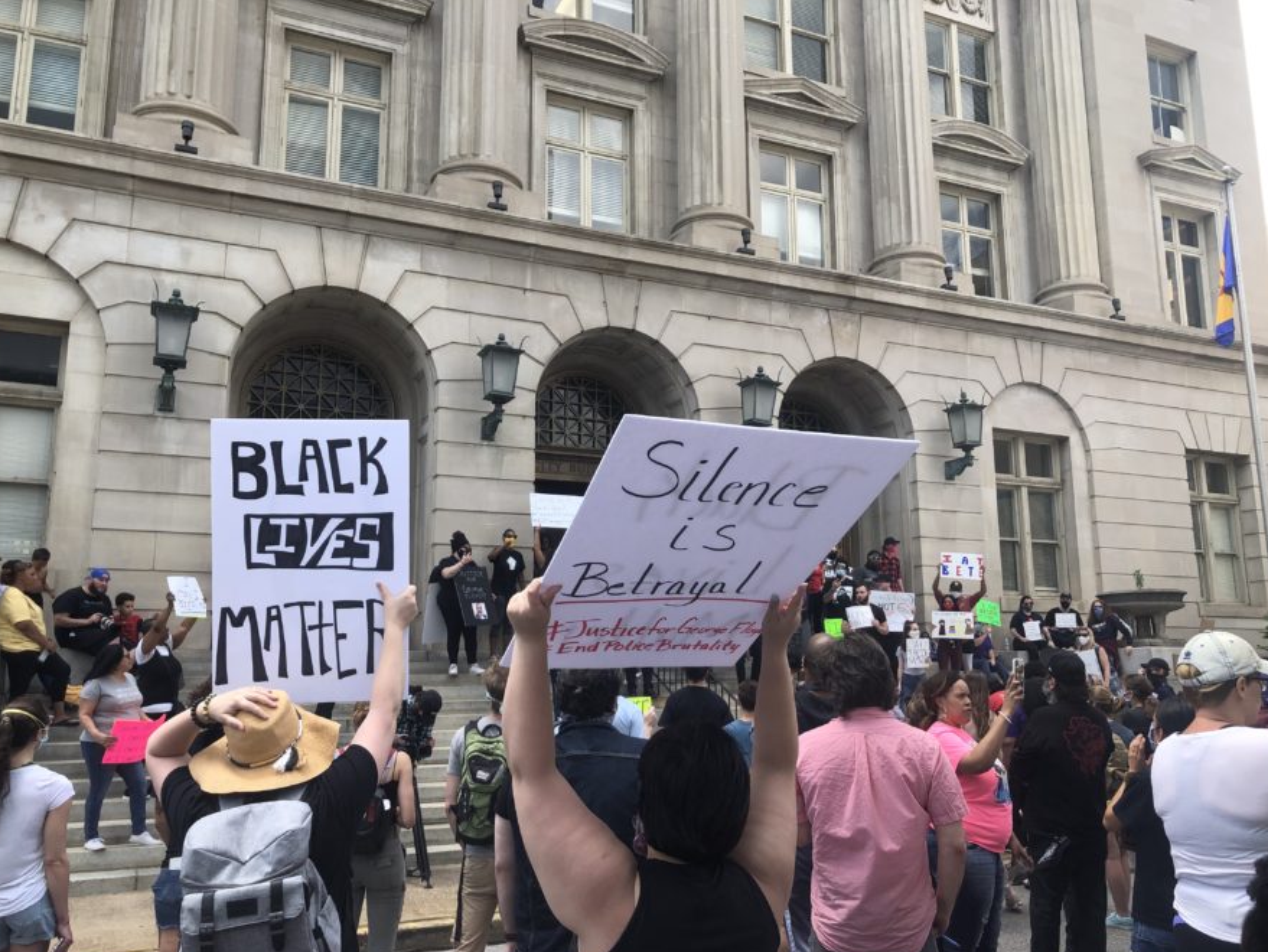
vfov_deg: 48.3
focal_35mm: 29
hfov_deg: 61.6
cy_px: 491
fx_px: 1063
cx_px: 644
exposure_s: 1/527
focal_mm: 3.99
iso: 20
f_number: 1.8
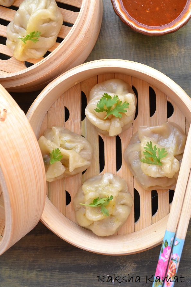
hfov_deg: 31.8
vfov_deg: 46.1
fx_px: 334
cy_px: 112
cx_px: 110
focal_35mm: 42
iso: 400
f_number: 5.6
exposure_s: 1/60
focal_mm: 22
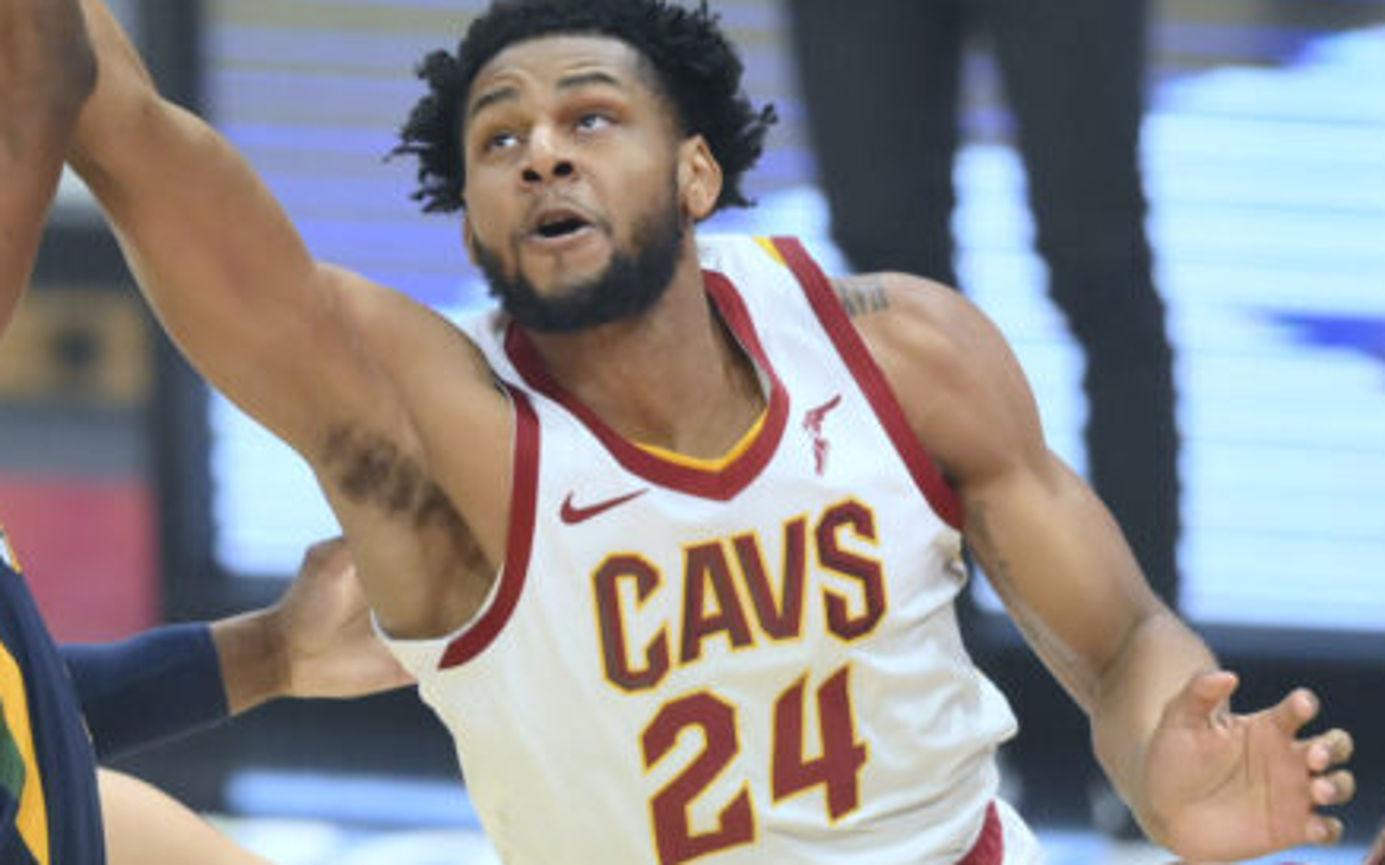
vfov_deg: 1.6
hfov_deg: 2.5
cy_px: 158
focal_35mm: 839
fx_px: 31665
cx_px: 501
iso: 4000
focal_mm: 400
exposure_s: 1/2000
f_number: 2.8
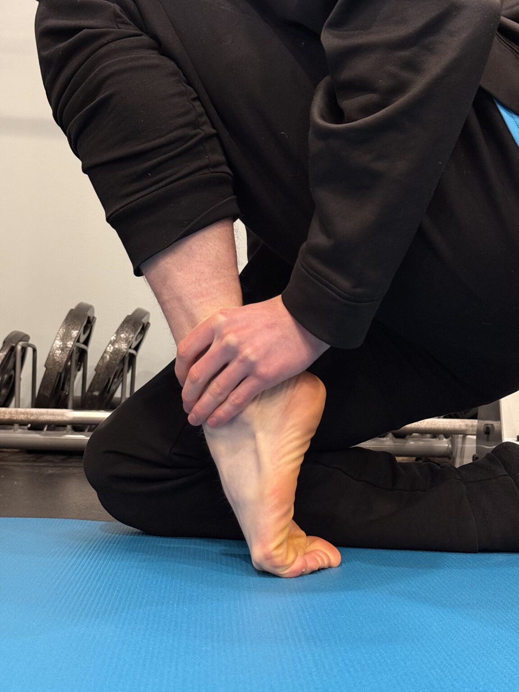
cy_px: 346
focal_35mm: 48
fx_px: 960
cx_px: 260
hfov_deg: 30.3
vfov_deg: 39.7
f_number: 1.78
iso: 400
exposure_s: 1/40
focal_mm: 6.76
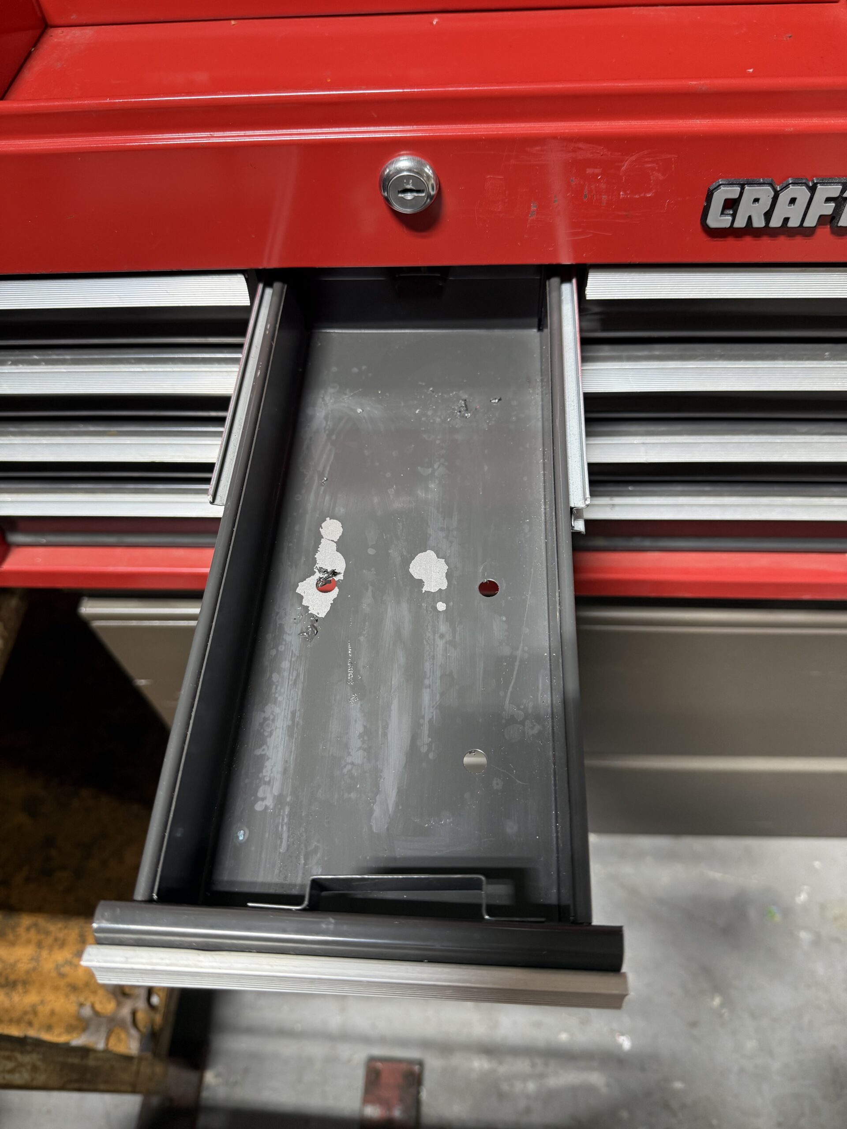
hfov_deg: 56.8
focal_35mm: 24
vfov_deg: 71.6
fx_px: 783
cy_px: 564
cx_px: 424
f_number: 1.78
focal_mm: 6.76
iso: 200
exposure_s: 1/112
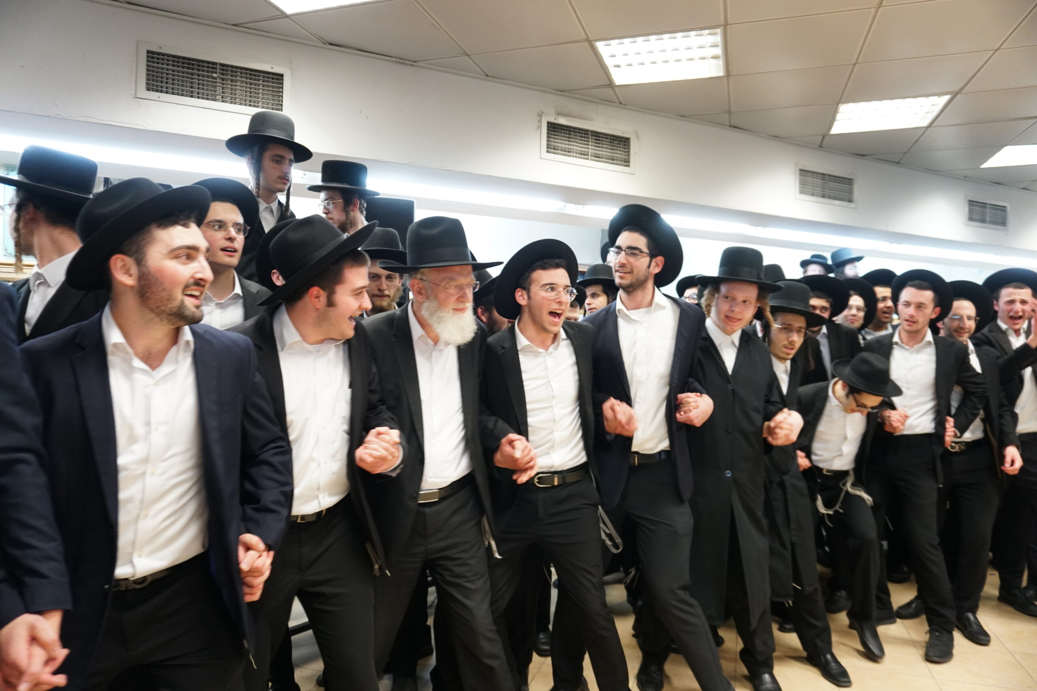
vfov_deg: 53.1
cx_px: 518
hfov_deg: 73.7
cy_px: 346
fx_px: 691
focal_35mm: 24
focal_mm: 16
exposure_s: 1/90
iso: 1000
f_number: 3.5
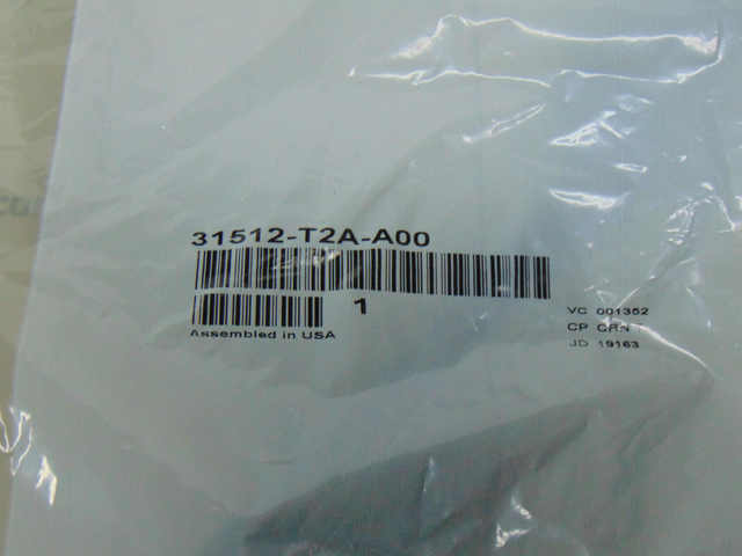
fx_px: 1072
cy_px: 278
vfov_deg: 29.1
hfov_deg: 38.2
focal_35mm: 50
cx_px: 371
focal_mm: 9
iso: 400
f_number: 3.5
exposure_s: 1/30
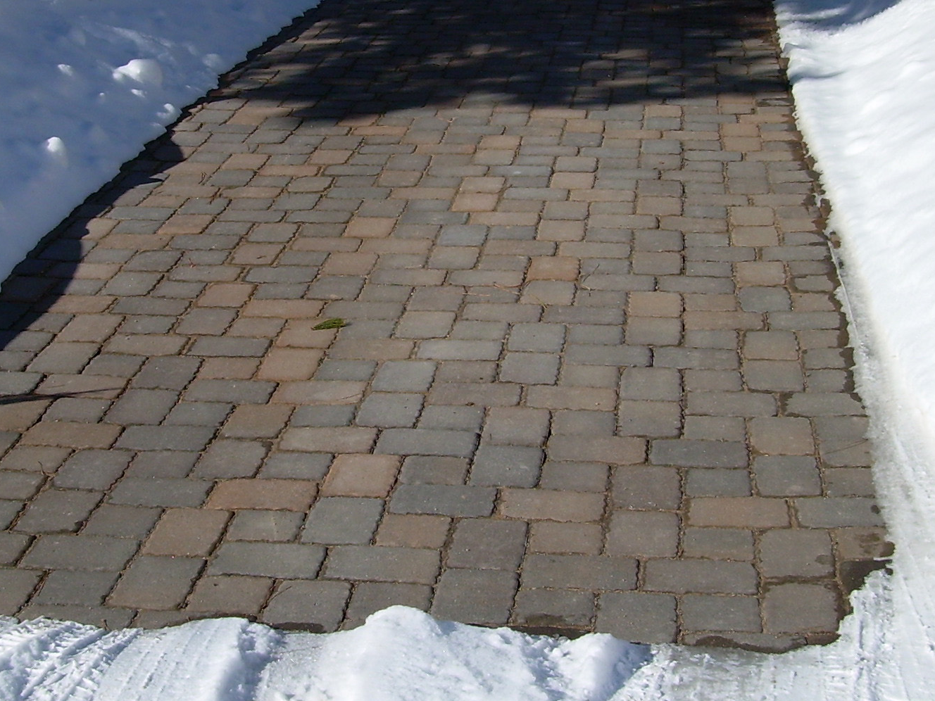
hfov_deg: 29.8
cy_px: 206
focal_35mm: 65
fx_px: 1756
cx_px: 425
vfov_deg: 22.4
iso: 50
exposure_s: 1/771
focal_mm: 6.3
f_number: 4.6
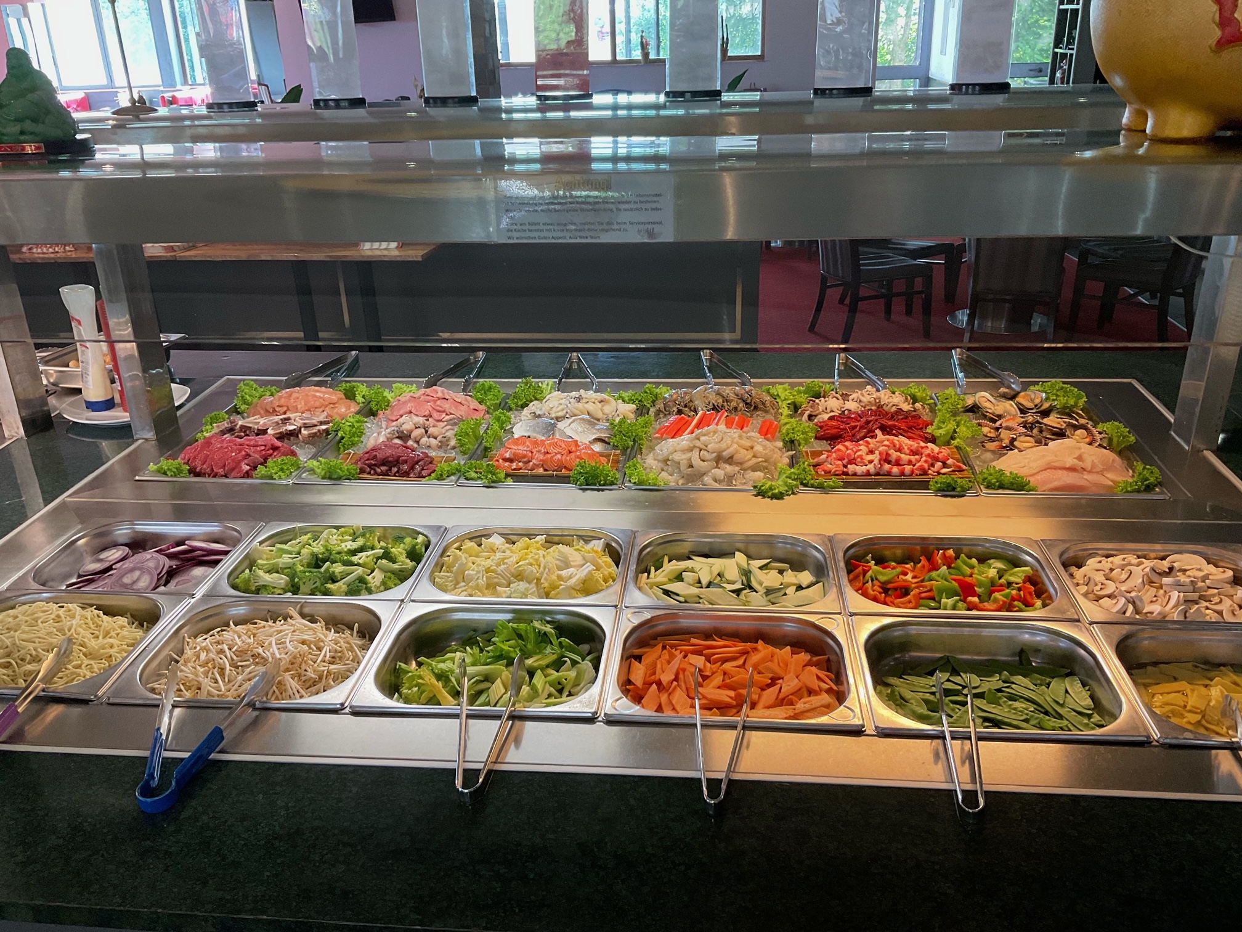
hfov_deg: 61.7
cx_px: 621
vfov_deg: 48.2
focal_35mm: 29
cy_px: 466
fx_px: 1041
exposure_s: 1/50
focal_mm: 3
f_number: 1.8
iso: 100
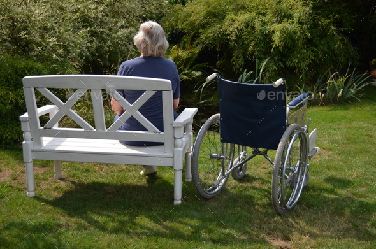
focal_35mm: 45
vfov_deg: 29.7
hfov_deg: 43.7
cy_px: 124
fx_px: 469
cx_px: 188
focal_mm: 30
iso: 800
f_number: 4.5
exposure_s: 1/3200
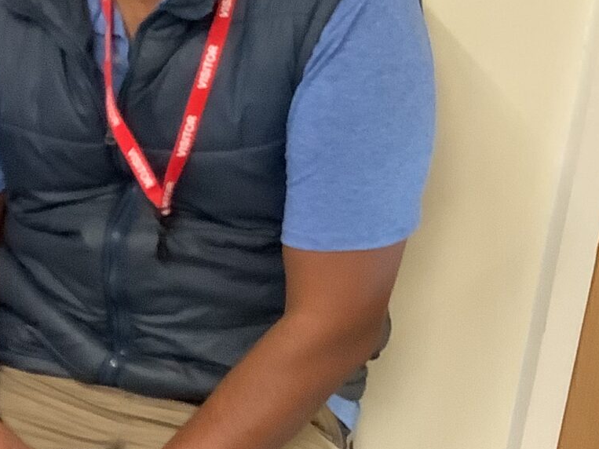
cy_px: 360
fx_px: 1799
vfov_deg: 14.1
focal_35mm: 104
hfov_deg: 17.9
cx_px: -134
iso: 400
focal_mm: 3.3
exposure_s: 1/50
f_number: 2.4
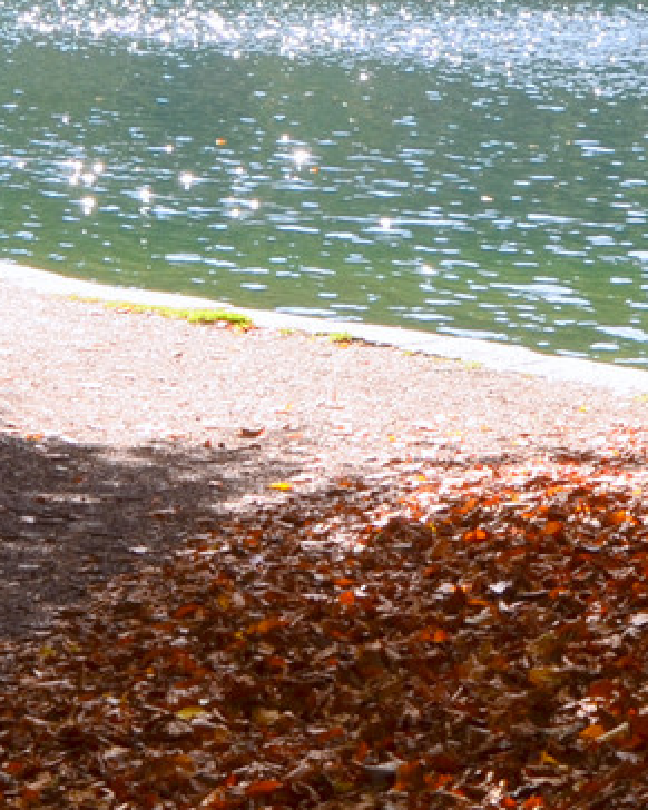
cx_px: 275
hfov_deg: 11.7
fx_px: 3168
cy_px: -220
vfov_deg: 14.0
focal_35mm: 132
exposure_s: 1/80
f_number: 10
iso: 200
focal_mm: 21
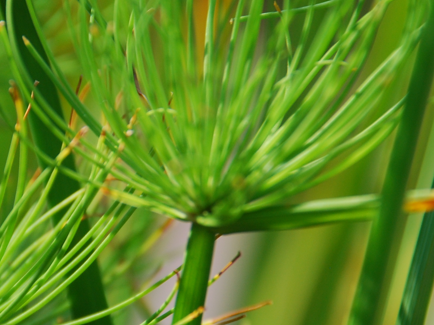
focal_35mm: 503
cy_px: 234
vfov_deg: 3.0
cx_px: 20
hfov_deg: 3.9
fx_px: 6309
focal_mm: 135
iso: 220
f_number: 5.6
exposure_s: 1/125
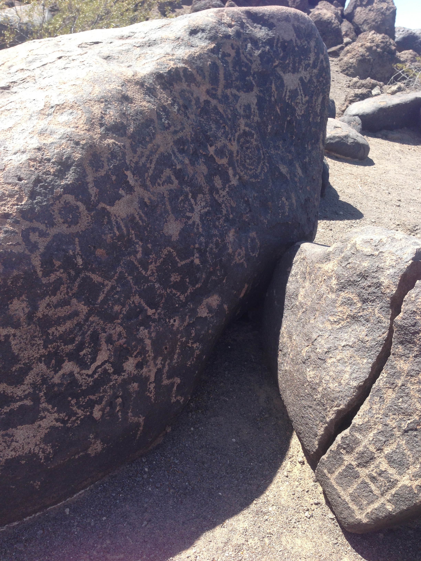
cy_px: 280
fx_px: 535
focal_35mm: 33
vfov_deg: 55.4
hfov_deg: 42.9
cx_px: 210
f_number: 2.4
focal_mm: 4.13
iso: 50
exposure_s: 1/589
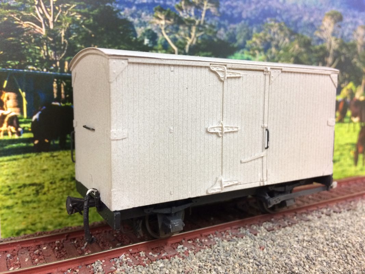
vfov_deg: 48.2
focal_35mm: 29
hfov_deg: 61.7
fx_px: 306
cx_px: 182
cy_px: 137
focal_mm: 4.15
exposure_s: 1/33
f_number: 2.2
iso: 80
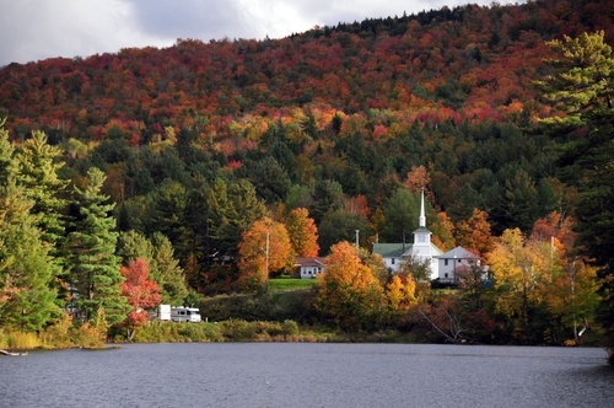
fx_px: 2683
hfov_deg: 13.1
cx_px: 307
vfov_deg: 8.7
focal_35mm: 158
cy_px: 204
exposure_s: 1/125
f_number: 5.6
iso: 200
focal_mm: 105
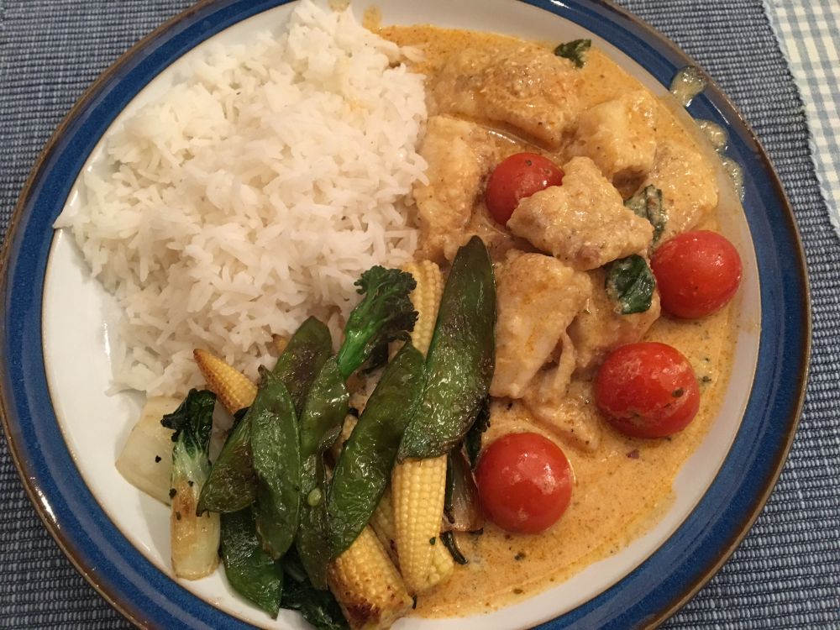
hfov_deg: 61.7
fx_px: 704
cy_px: 315
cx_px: 420
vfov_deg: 48.2
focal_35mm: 29
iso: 200
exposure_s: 1/25
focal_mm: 4.15
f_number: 2.2
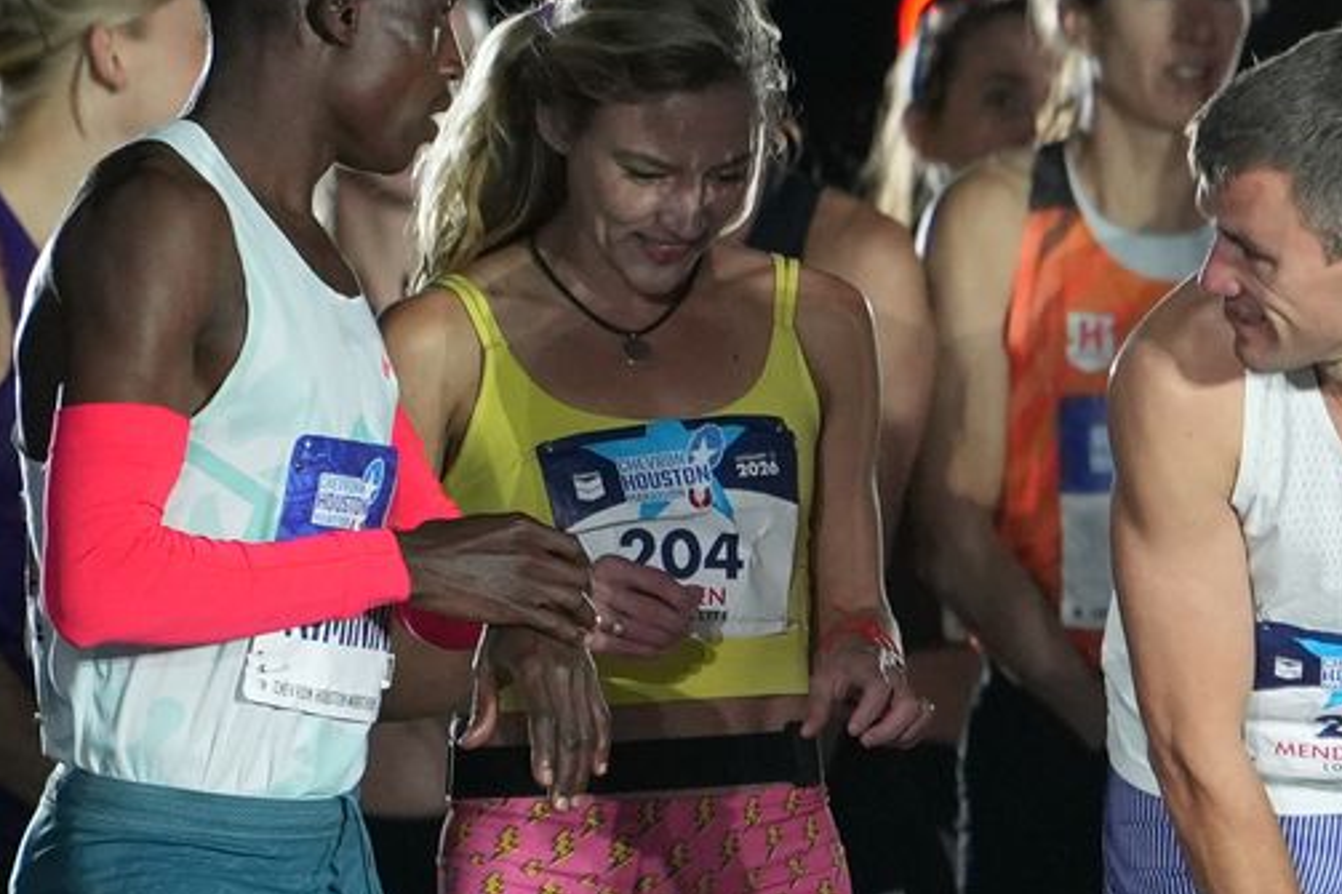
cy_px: 468
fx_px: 34171
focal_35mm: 917
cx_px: 2601
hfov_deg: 2.2
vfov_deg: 1.5
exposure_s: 1/800
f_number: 2
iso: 1250
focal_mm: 150
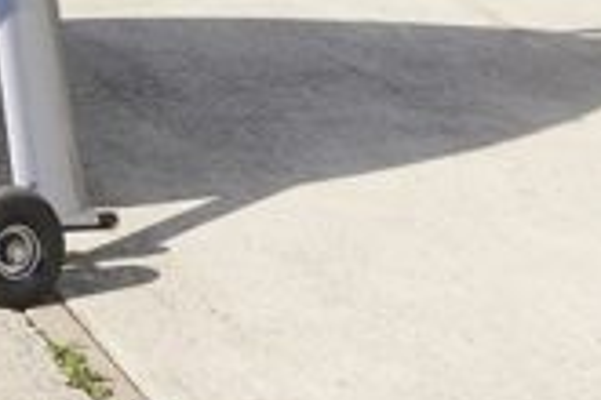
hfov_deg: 20.8
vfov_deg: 13.1
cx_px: -226
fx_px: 1452
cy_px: -456
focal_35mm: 87
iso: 64
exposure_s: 1/1600
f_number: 4
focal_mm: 14
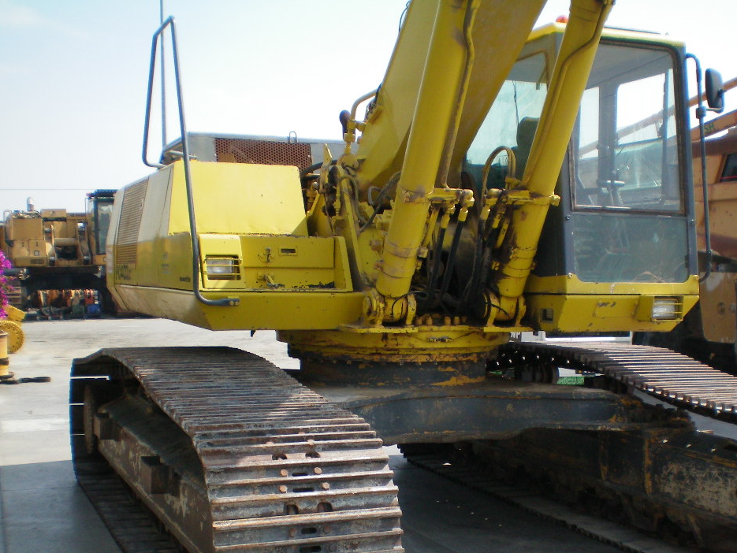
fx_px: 1108
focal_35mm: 52
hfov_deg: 36.8
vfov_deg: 27.9
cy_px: 369
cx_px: 414
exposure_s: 1/400
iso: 64
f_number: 4.6
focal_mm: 6.3
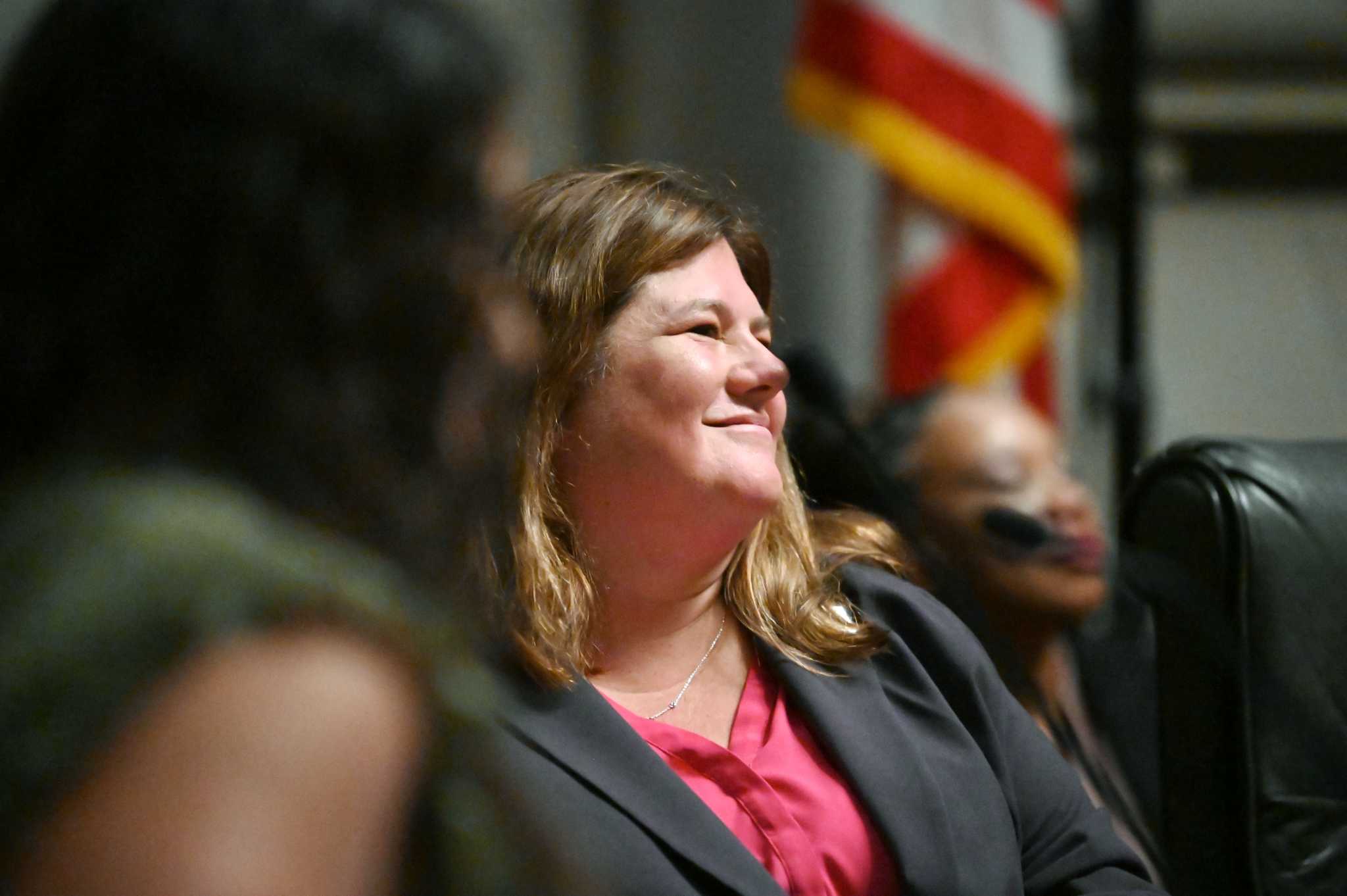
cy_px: 448
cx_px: 674
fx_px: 7477
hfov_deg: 10.3
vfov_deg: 6.9
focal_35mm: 200
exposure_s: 1/800
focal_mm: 200
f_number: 2.8
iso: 25600
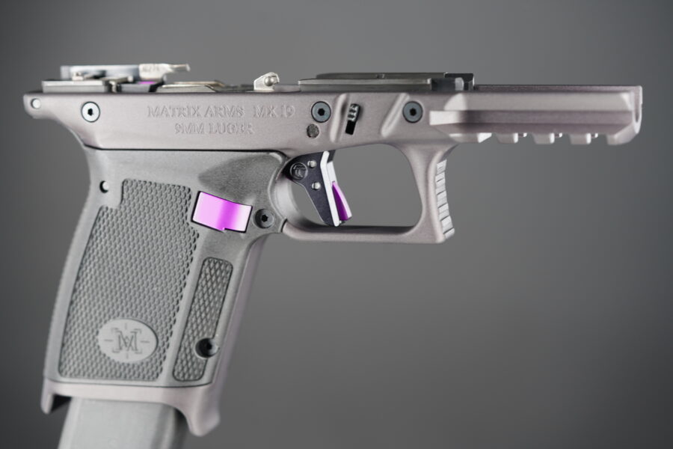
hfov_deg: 22.6
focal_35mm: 90
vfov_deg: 15.2
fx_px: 1682
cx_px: 336
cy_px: 224
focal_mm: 90
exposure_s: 1/100
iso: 320
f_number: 4
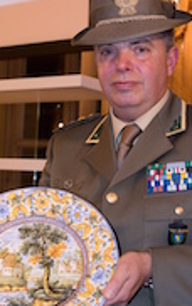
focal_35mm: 76
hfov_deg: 17.2
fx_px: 635
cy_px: 143
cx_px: 97
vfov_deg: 27.1
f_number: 5
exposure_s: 1/60
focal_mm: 34
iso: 1000
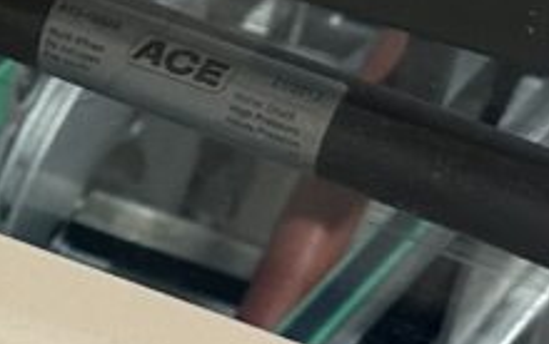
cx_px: -529
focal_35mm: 148
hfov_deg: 12.5
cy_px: 683
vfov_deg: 8.4
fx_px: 2217
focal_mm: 6.86
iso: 400
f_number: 1.78
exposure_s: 1/60
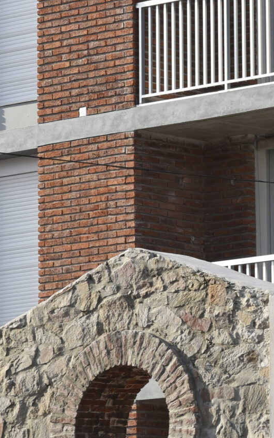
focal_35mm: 312
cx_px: 115
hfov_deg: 4.2
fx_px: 3728
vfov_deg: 6.7
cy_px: 14
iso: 100
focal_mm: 102
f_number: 9
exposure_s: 1/125
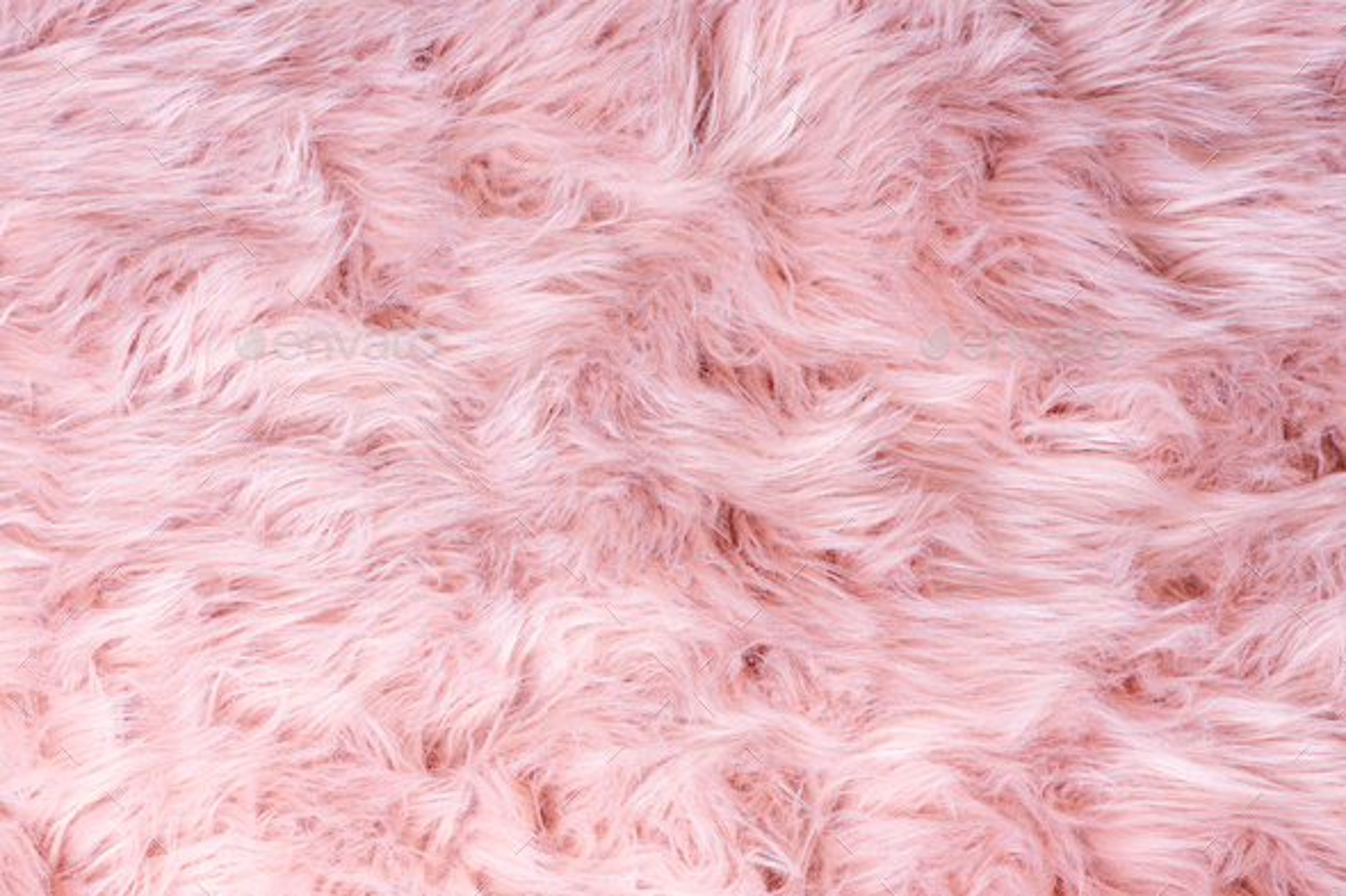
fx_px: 3925
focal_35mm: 105
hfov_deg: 19.5
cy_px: 448
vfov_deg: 13.0
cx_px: 673
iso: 64
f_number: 11
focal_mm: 105
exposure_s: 1/125
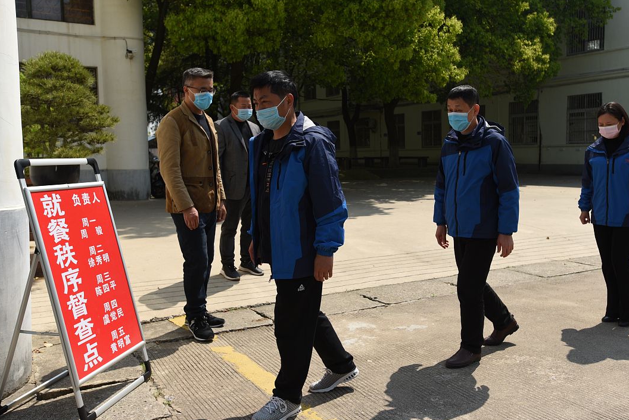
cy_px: 189
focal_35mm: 25
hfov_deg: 71.4
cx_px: 341
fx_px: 437
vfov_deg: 51.2
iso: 160
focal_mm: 22
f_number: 5.6
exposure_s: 1/800
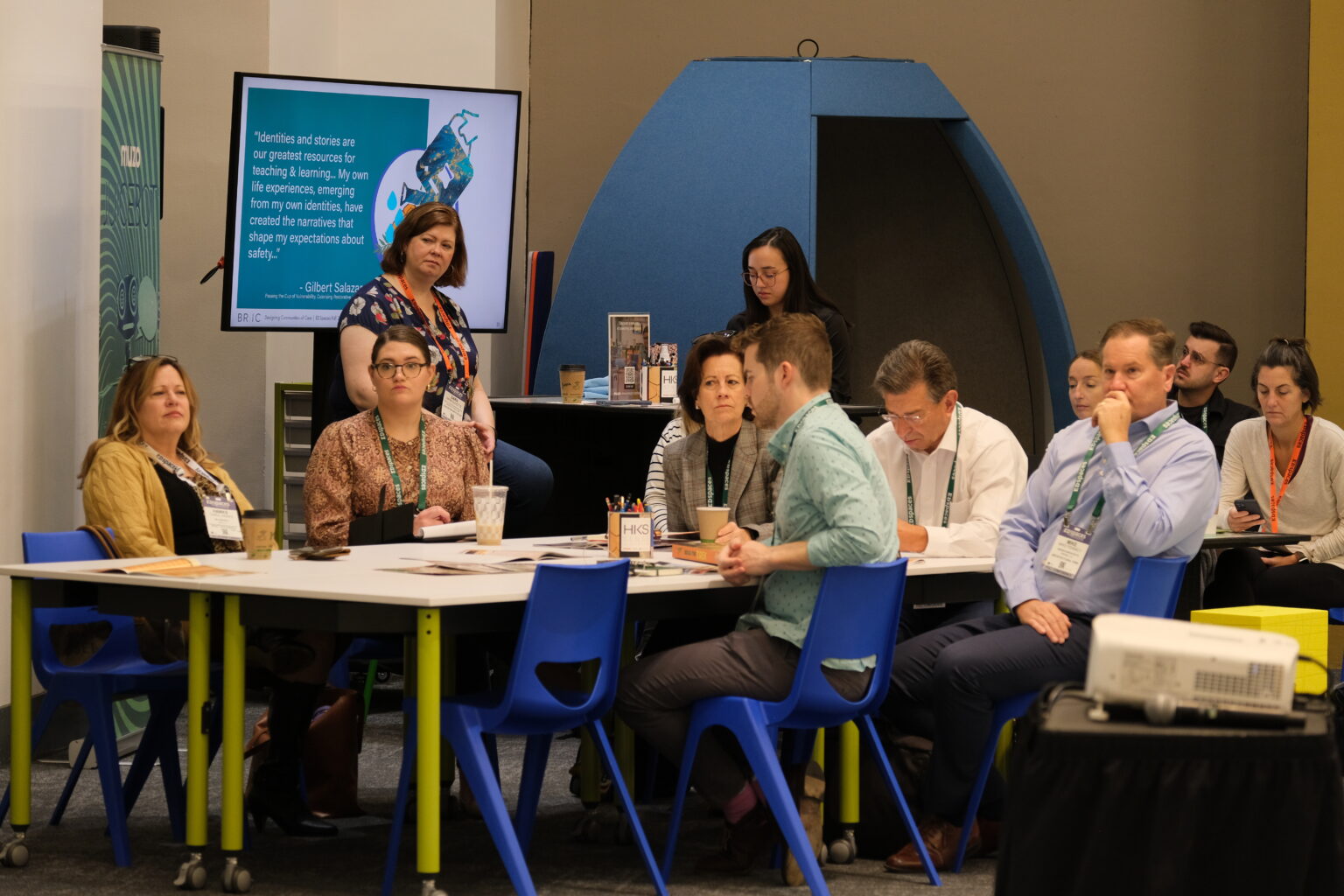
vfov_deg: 10.1
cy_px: 448
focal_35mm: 136
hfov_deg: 15.1
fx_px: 5077
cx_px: 672
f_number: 3.9
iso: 800
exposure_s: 1/50
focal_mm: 90.4
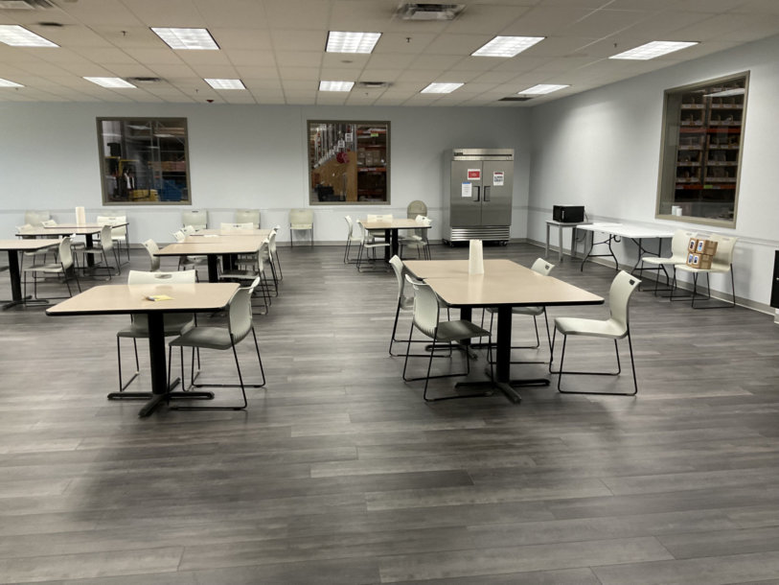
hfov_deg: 61.7
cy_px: 292
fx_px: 653
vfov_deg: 48.2
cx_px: 390
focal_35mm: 29
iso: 50
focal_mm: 3
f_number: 1.8
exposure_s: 1/60
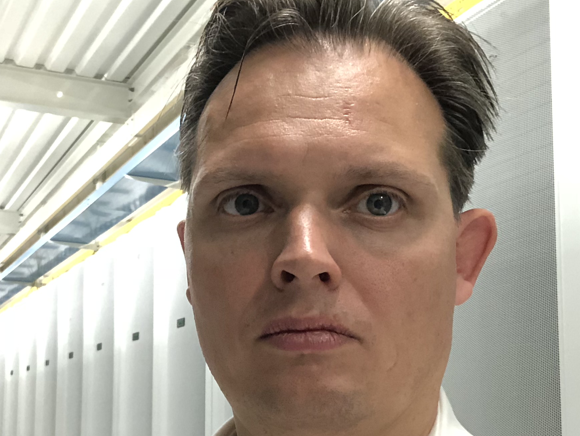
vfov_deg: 25.4
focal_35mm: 57
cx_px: 179
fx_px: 955
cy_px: 314
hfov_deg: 33.4
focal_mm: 2.87
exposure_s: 1/50
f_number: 2.2
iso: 250
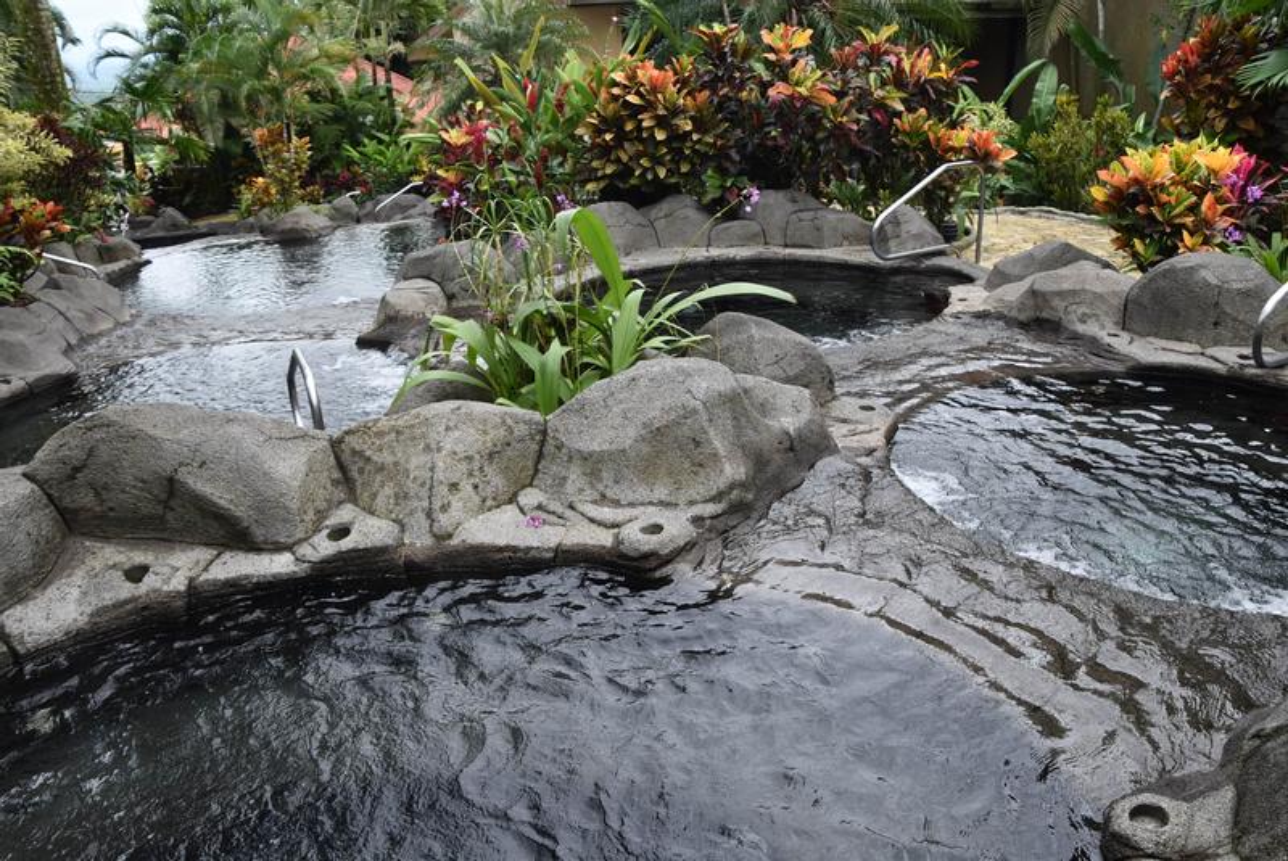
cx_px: 644
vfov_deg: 48.0
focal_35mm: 27
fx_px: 967
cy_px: 430
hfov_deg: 67.3
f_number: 8
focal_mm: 18
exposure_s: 1/250
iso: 400
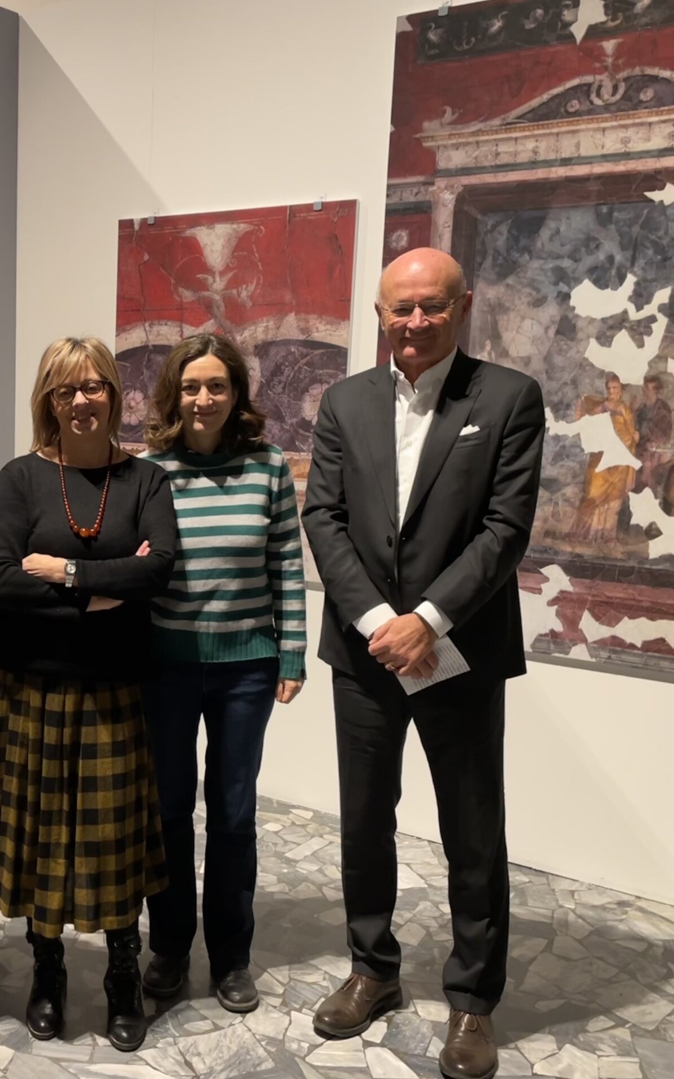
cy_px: 540
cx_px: 67
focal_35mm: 37
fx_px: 1087
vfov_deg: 52.7
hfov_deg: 32.7
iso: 200
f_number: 1.6
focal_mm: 4.2
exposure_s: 1/56
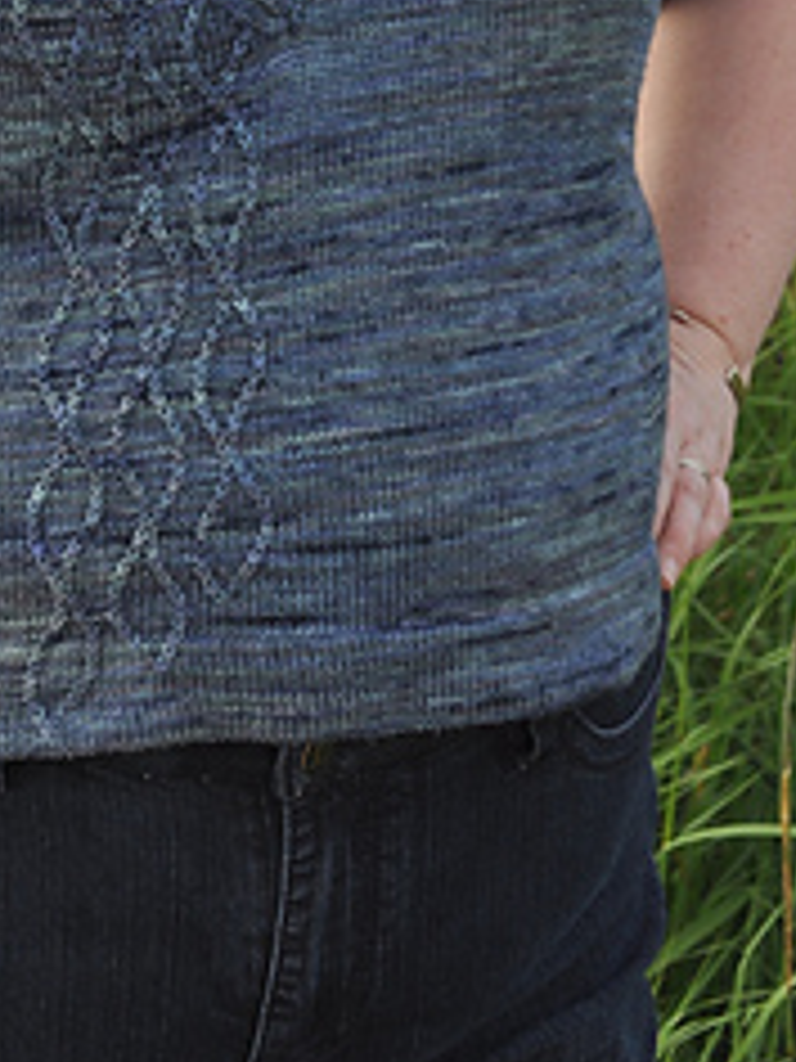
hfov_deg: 11.8
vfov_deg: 15.4
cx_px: 160
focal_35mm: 125
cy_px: -99
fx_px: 3833
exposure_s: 1/200
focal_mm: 32
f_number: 7.1
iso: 200
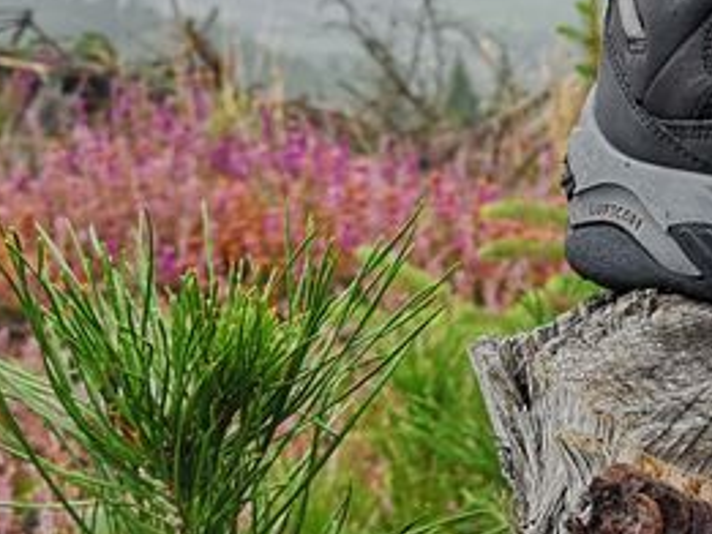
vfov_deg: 13.8
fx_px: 2181
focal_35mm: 106
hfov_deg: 17.6
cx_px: 873
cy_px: 22
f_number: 1.8
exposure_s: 1/165
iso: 50
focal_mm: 5.58
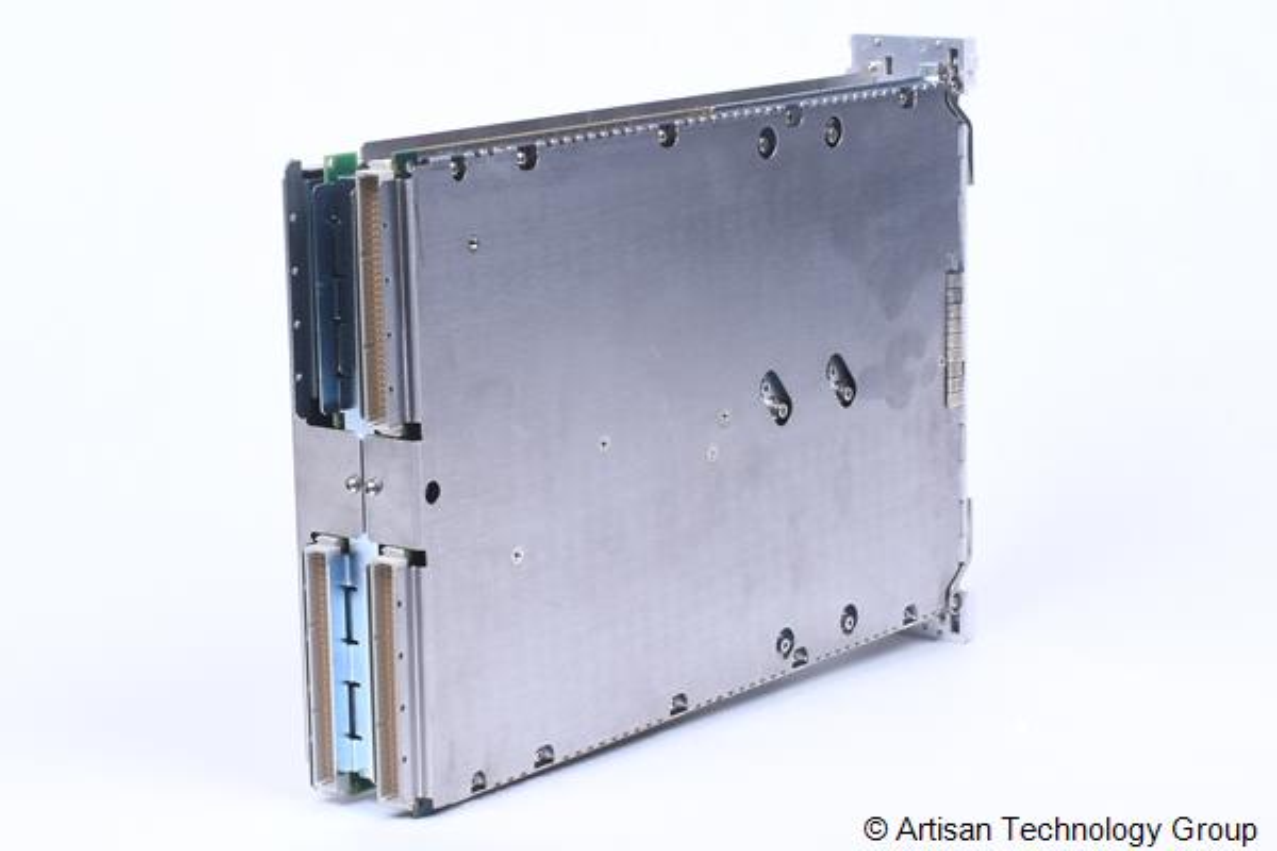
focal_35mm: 43
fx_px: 1525
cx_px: 638
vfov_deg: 31.2
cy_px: 426
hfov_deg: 45.4
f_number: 14
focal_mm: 29
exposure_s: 1/200
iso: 200
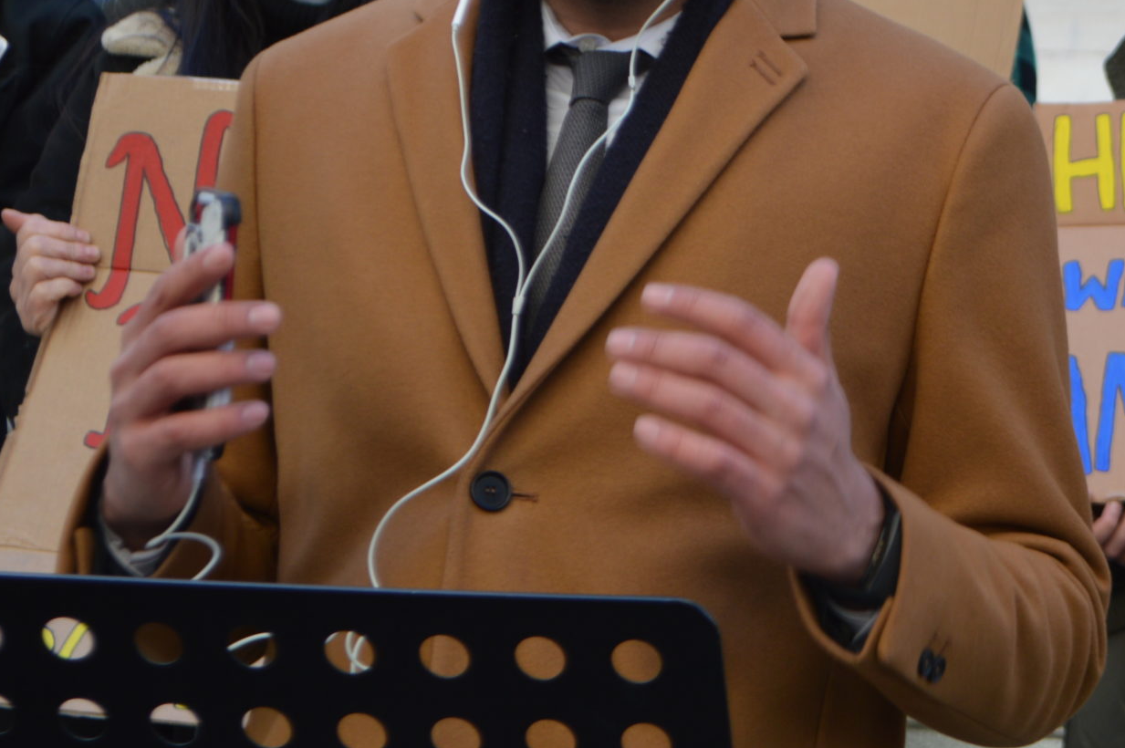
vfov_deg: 10.0
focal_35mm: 137
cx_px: 1117
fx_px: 4278
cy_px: 109
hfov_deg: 14.7
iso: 140
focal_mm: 44
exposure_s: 1/125
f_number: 5.6
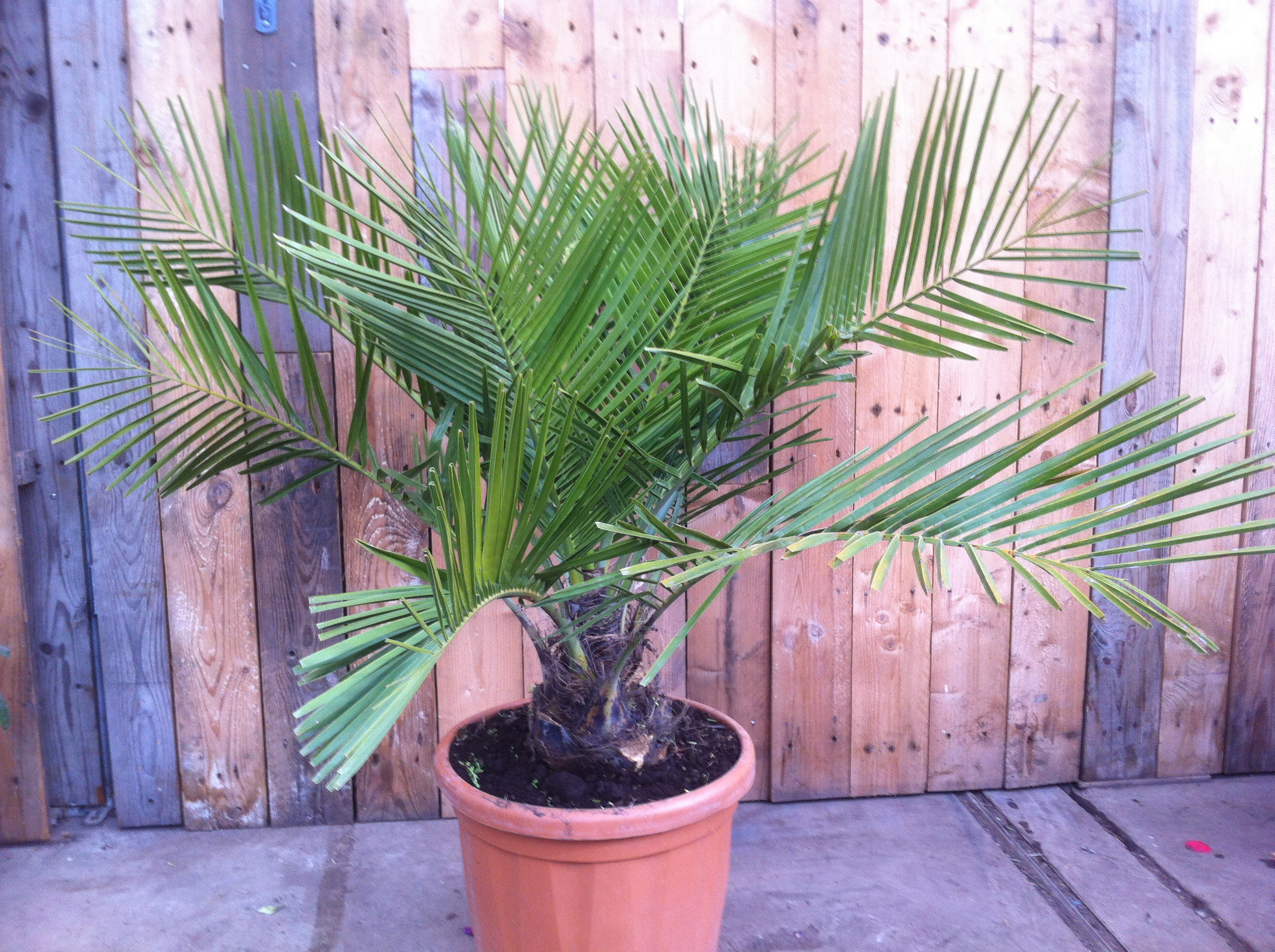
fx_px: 1287
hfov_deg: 52.7
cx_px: 638
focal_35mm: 35
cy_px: 476
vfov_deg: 40.6
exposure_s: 1/24
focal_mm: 3.85
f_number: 2.8
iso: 80
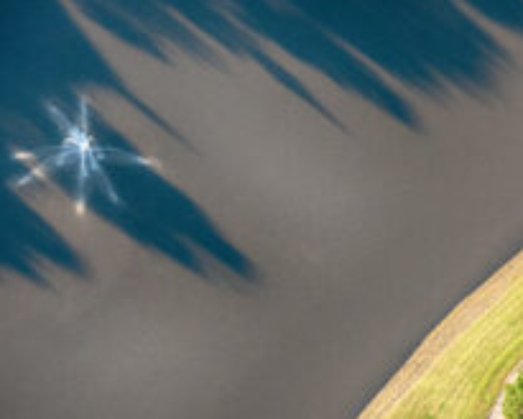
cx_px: 679
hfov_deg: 12.4
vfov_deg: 10.1
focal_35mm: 151
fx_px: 2337
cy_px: 442
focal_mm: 55
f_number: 4
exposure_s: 1/1000
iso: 640
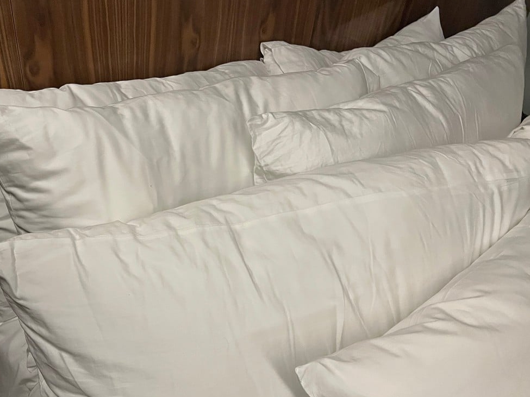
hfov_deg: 56.5
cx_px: 217
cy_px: 231
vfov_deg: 44.0
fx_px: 490
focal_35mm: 32
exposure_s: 1/40
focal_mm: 5.7
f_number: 1.5
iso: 400
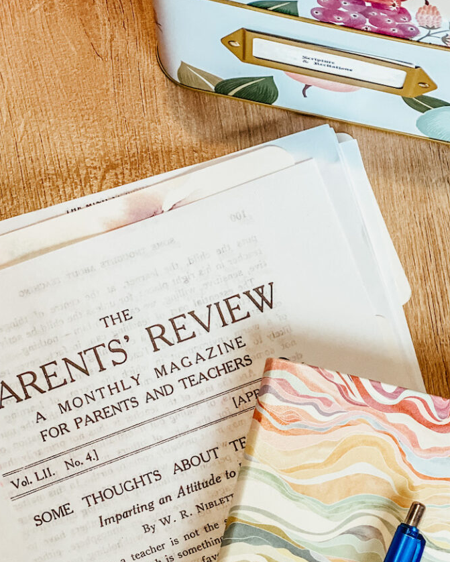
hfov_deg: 16.5
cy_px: 458
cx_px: 270
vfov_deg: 20.3
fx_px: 1547
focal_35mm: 93
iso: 125
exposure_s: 1/40
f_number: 2
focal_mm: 6
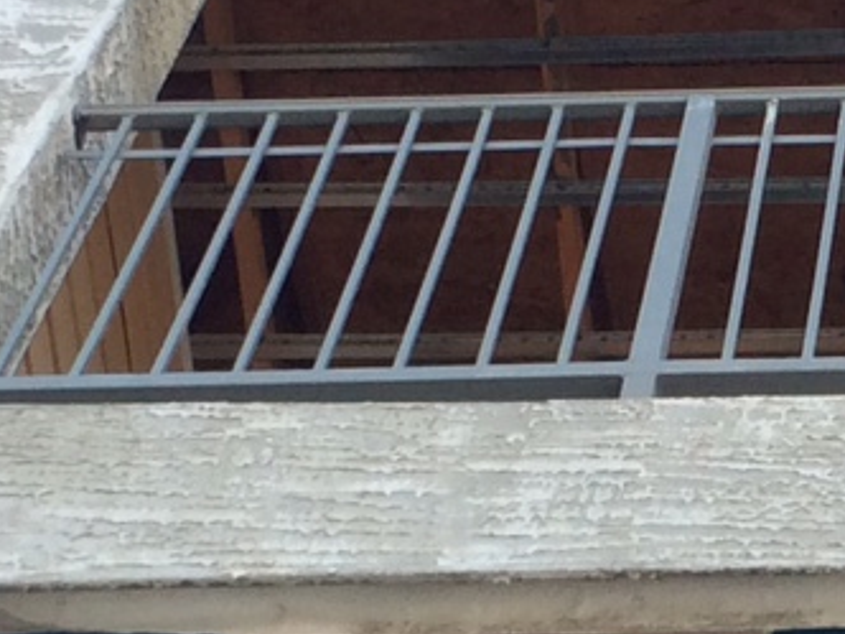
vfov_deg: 8.2
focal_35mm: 179
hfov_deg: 10.8
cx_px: 1089
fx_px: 4370
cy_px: 703
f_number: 2.2
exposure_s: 1/471
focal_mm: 4.15
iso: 32
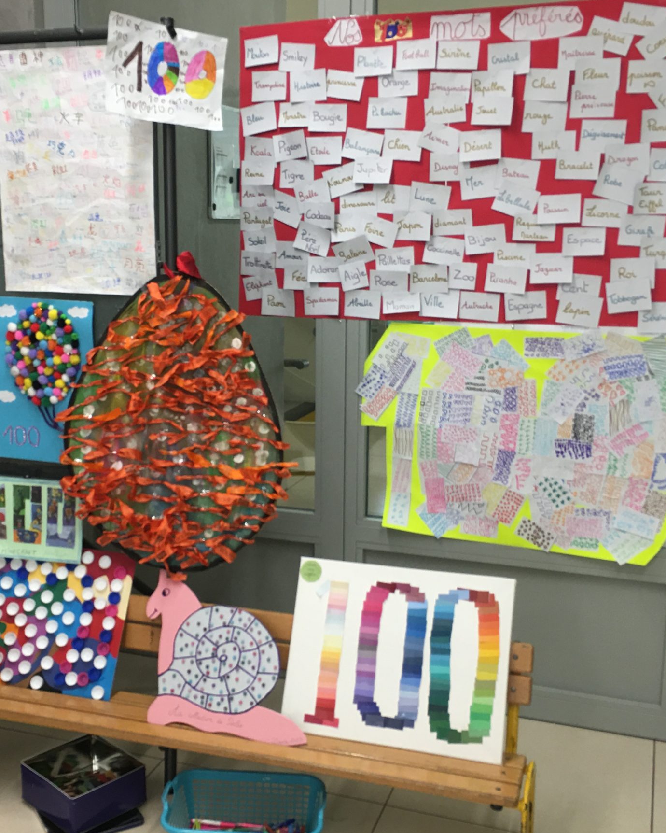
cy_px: 445
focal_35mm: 42
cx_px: 263
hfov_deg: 35.5
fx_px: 1035
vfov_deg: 43.8
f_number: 2.2
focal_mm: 4.15
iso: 32
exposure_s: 1/33
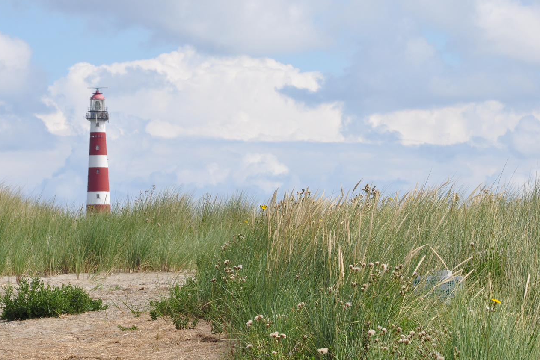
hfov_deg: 10.2
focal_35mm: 203
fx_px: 3040
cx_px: 281
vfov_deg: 6.8
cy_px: 146
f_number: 10
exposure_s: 1/320
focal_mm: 105
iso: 200
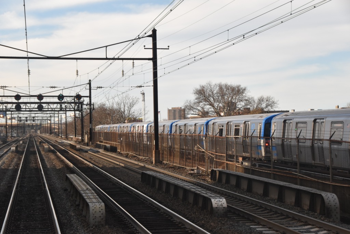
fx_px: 758
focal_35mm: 78
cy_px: 117
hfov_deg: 26.0
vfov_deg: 17.5
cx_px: 175
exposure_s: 1/320
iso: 800
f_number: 9
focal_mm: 52
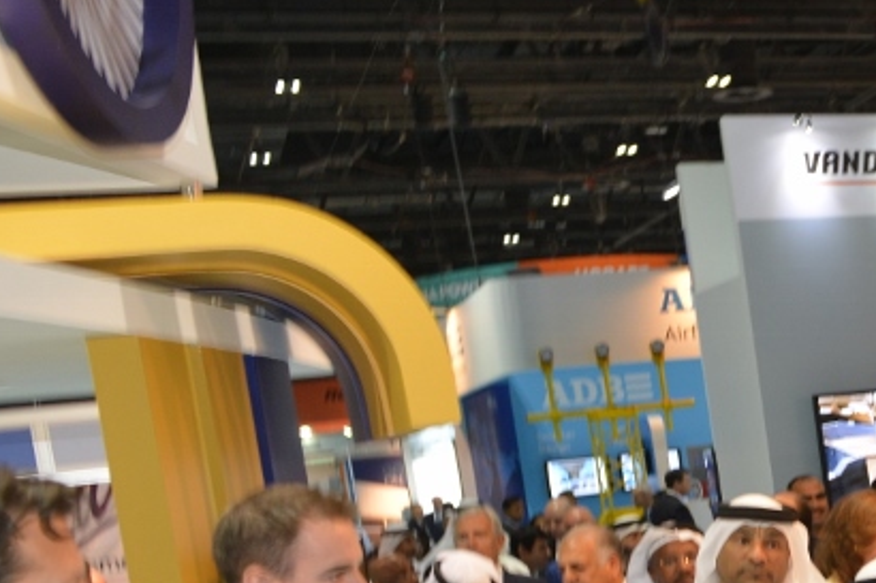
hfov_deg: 22.5
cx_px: 1288
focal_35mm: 75
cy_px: 705
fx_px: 1824
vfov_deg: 17.3
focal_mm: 24
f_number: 4
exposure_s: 1/80
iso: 800
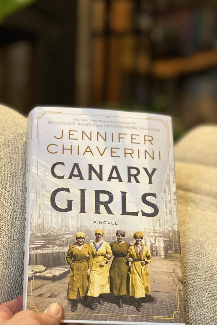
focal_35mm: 81
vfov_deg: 25.1
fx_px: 732
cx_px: 94
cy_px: 162
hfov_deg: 16.9
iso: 400
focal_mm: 9
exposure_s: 1/24
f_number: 2.8
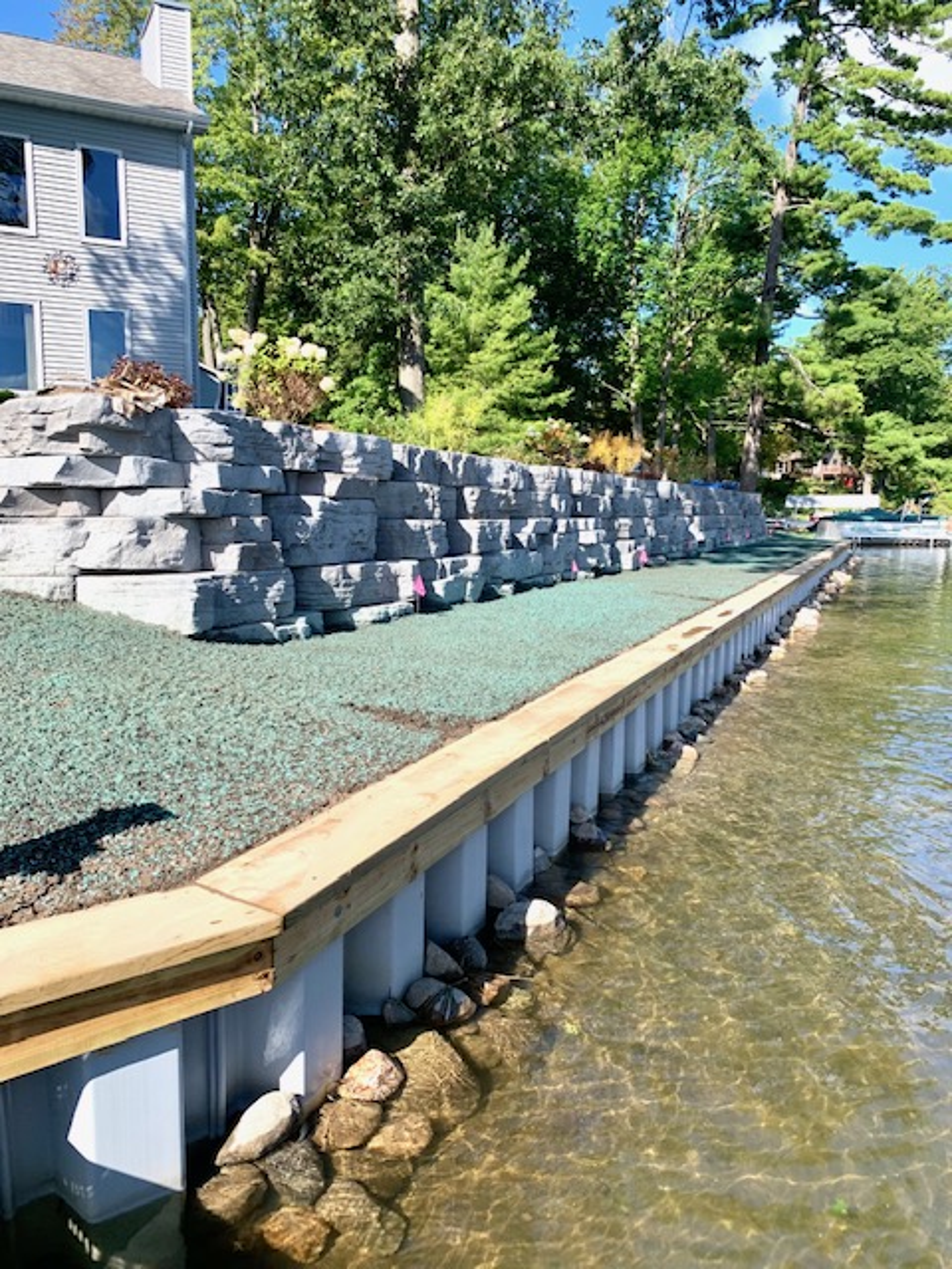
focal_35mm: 26
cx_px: 476
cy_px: 634
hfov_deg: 53.1
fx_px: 953
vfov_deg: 67.3
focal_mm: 4.25
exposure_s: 1/1011
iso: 25
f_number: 1.8
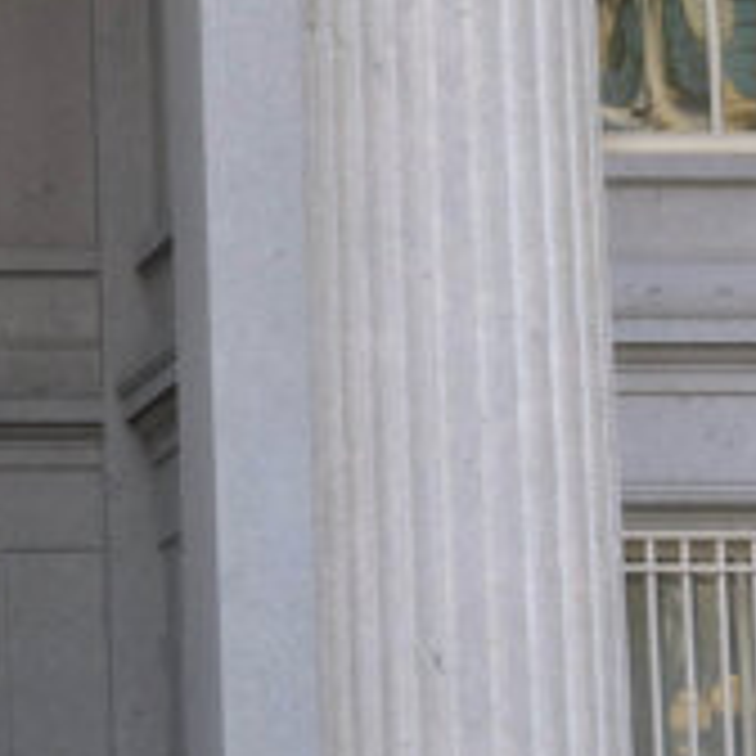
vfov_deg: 7.4
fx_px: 5807
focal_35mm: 235
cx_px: -904
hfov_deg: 7.1
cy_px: -261
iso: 200
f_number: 7.1
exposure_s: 1/125
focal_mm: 43
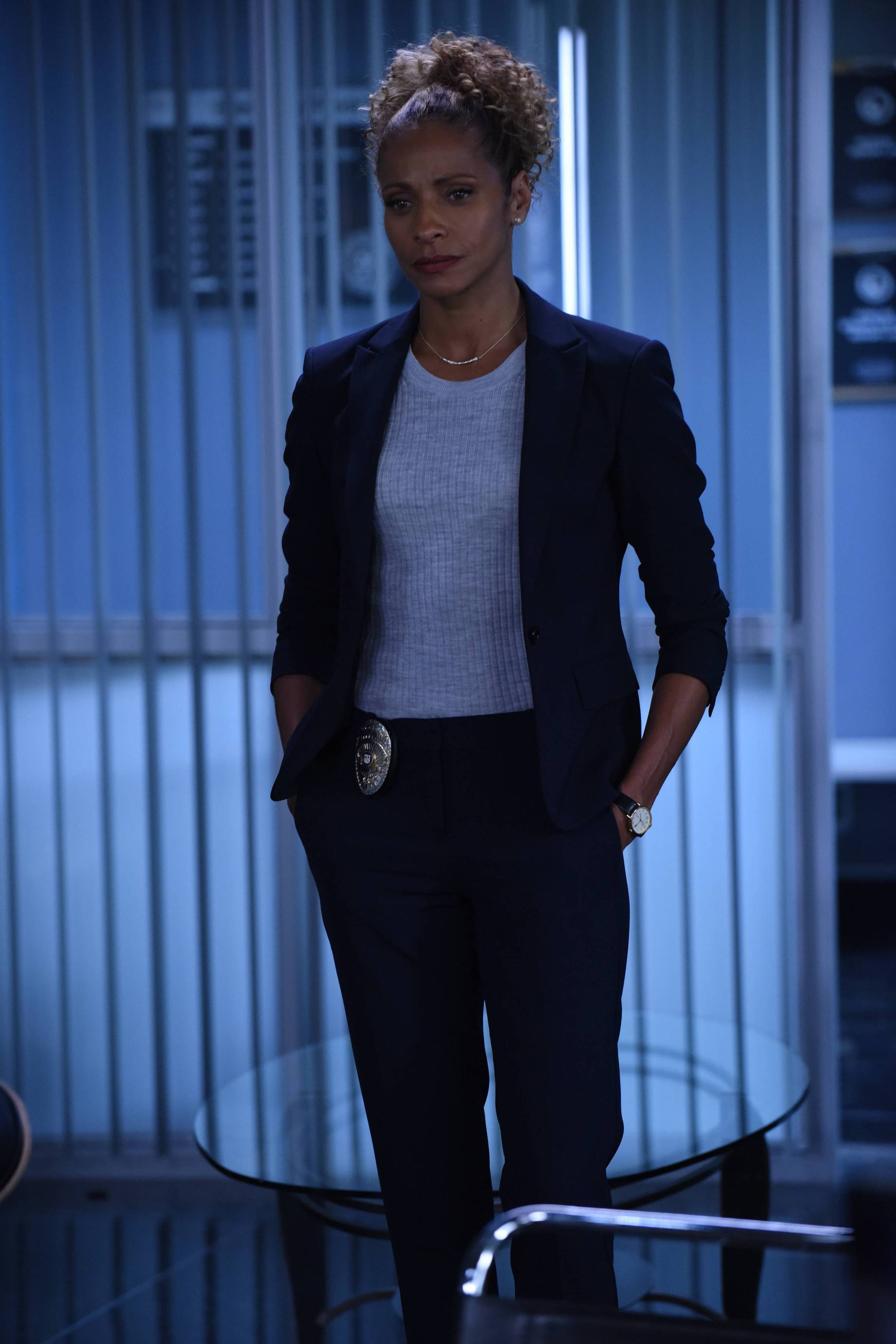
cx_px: 448
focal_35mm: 140
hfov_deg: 9.8
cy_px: 672
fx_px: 5226
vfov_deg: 14.7
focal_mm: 140
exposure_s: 1/160
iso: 2500
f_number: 3.5
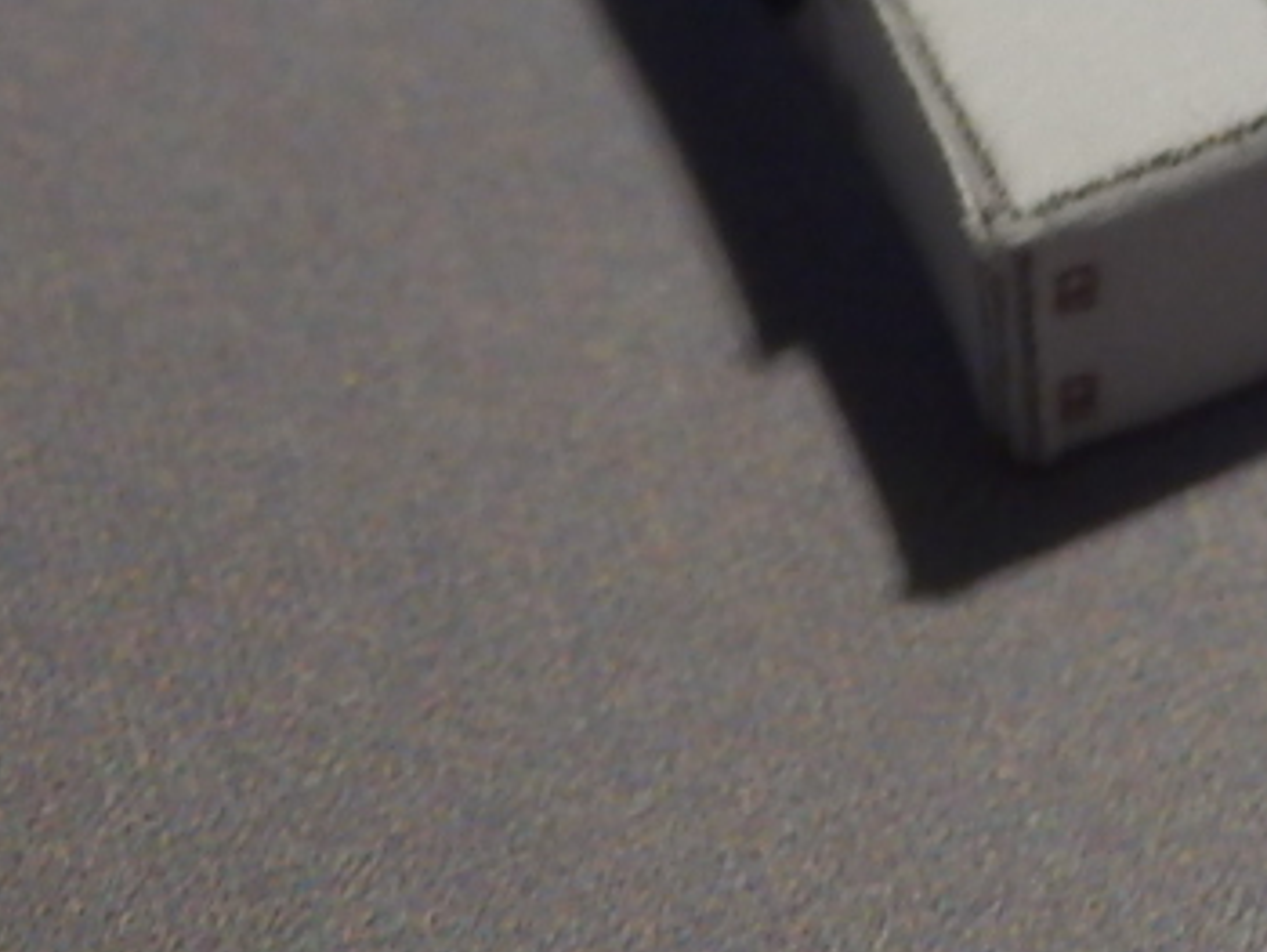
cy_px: -641
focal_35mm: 192
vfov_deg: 7.6
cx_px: 1495
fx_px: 7032
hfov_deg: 10.1
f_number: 4
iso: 100
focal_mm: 7.4
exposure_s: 1/40
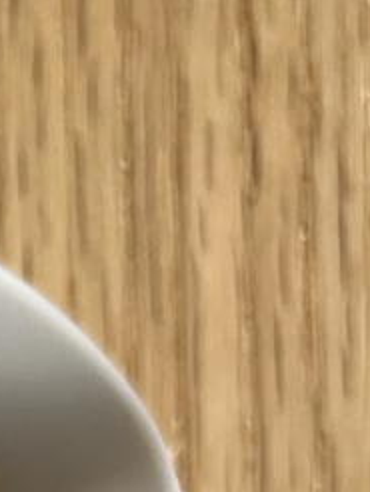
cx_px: -190
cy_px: 1342
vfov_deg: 9.7
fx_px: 2404
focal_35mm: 169
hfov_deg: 8.6
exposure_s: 1/121
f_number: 1.6
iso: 125
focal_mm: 5.1
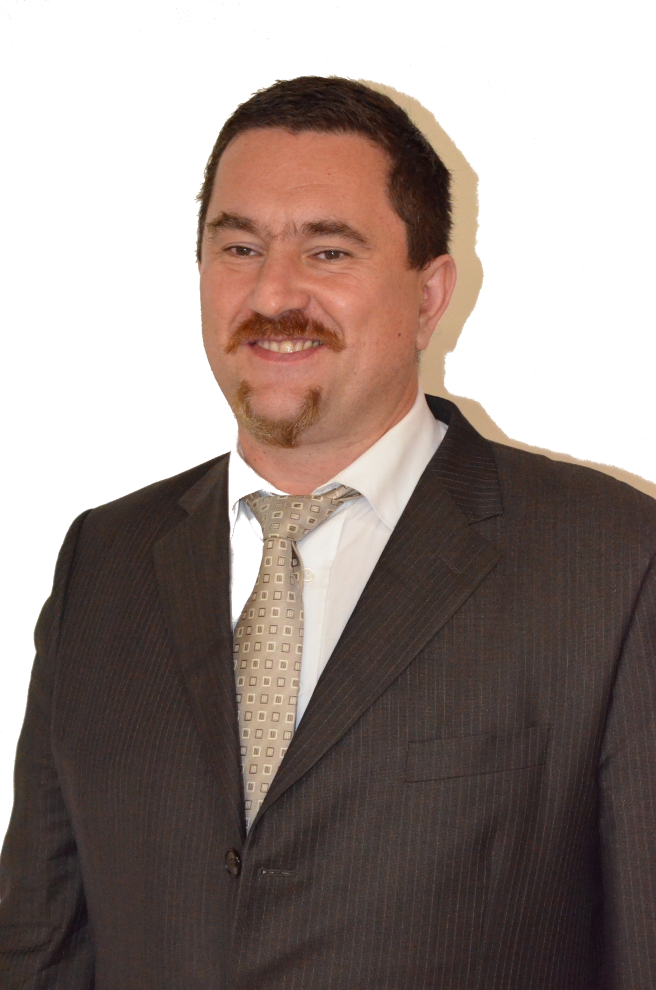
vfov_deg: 23.4
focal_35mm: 87
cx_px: 328
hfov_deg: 15.6
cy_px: 495
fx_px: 2389
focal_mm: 58
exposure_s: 1/60
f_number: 7.1
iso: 6400
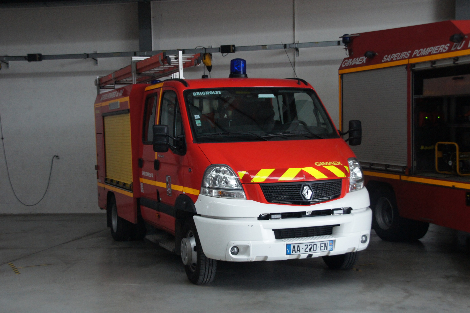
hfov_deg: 37.9
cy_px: 156
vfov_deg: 25.7
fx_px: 685
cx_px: 235
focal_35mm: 52
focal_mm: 35
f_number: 4.5
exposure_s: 1/60
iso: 1600
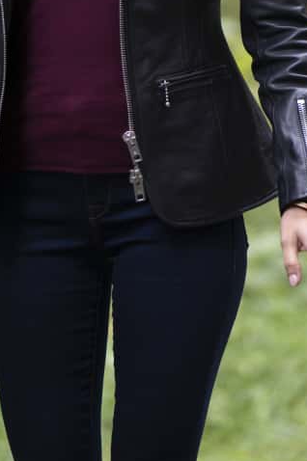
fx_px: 5405
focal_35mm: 422
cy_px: 26
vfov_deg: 4.9
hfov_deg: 3.3
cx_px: 120
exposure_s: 1/125
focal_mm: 168
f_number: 2.8
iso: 400
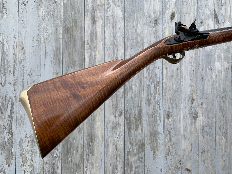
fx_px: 174
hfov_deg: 67.3
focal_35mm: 26
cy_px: 87
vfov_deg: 53.1
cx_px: 116
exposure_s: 1/835
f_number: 1.8
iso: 25
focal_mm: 4.25
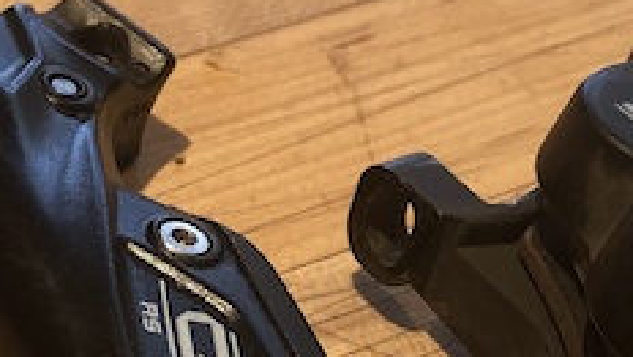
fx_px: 1764
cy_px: 281
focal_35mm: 105
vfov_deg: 11.5
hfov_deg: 20.3
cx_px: 196
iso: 32
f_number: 1.8
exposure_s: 1/30
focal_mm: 3.99
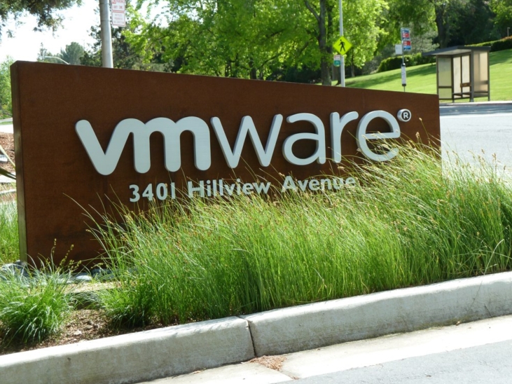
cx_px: 256
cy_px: 193
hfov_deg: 24.7
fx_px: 1168
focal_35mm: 79
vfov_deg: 18.7
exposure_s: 1/160
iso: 80
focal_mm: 12.8
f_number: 4.2
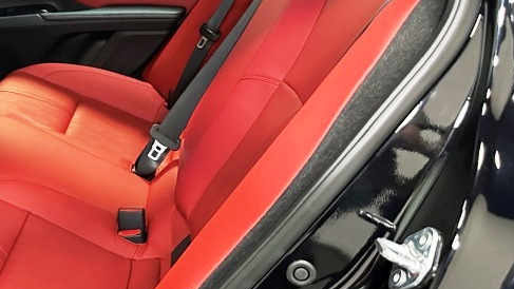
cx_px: 0
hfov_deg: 34.4
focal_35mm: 55
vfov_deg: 21.7
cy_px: 93
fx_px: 750
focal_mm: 6.86
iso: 1000
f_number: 1.78
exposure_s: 1/40
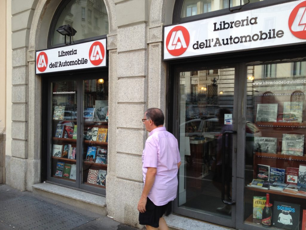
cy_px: 115
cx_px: 153
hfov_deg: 52.6
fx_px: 309
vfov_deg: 40.7
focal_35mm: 35
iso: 64
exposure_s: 1/323
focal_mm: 4.28
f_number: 2.4
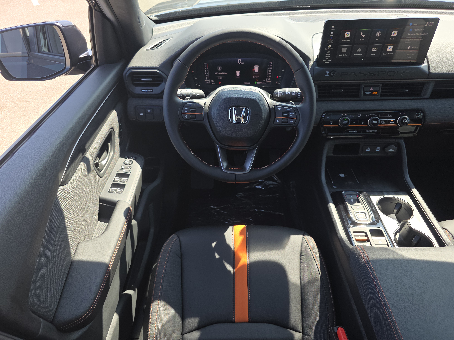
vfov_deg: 58.9
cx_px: 227
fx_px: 302
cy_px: 170
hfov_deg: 73.9
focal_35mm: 23
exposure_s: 1/359
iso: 32
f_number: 1.7
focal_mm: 6.3
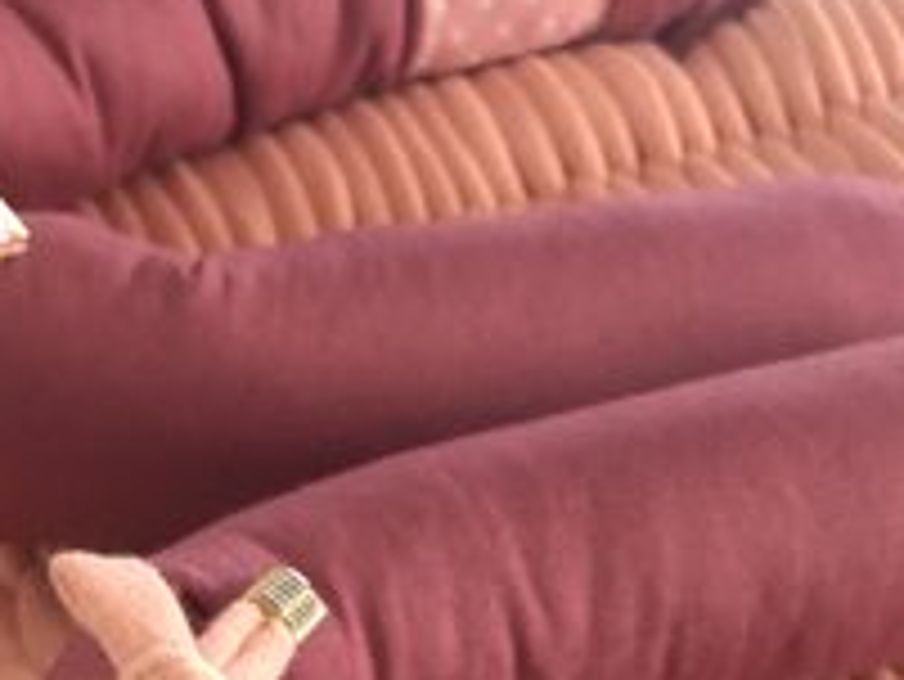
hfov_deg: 22.0
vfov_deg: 15.7
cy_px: 910
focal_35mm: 89
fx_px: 2326
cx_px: 454
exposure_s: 1/15
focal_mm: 3.99
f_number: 1.8
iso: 80
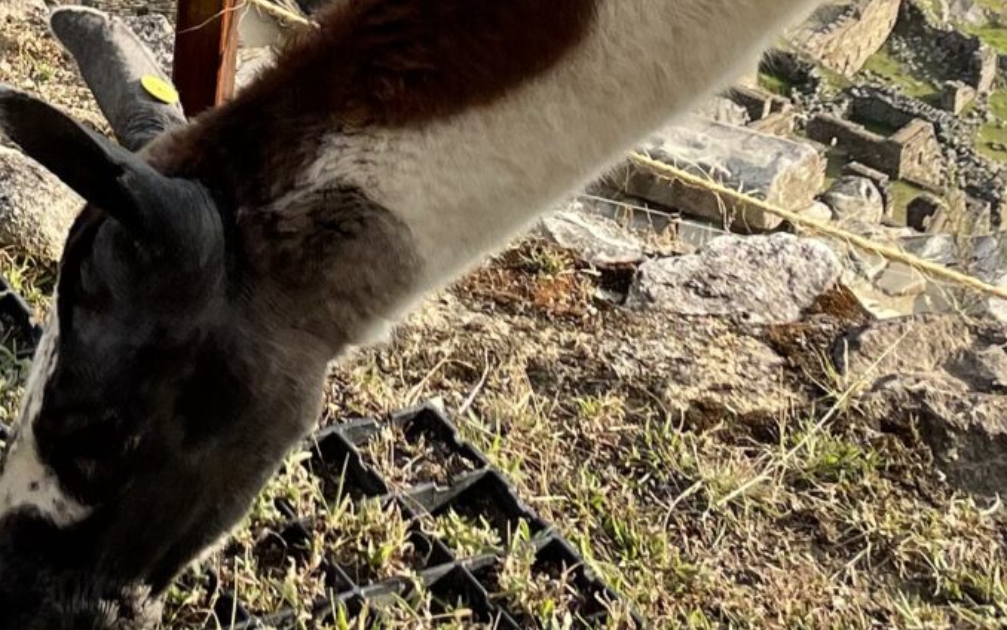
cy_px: -596
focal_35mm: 104
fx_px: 2855
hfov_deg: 19.6
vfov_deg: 11.4
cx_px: 65
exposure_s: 1/1082
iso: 32
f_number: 1.6
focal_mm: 4.2
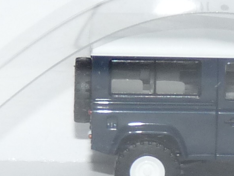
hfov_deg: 4.8
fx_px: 2805
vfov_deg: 3.6
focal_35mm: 415
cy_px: 133
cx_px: 228
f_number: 3.4
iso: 100
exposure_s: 1/40
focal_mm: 11.9
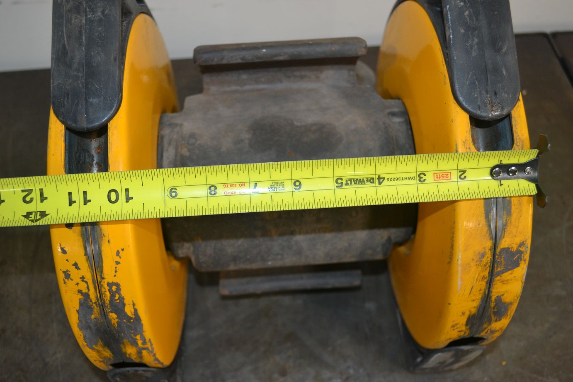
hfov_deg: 49.6
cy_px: 191
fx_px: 621
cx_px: 286
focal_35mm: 39
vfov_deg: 34.2
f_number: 4.2
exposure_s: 1/60
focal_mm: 26
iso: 560
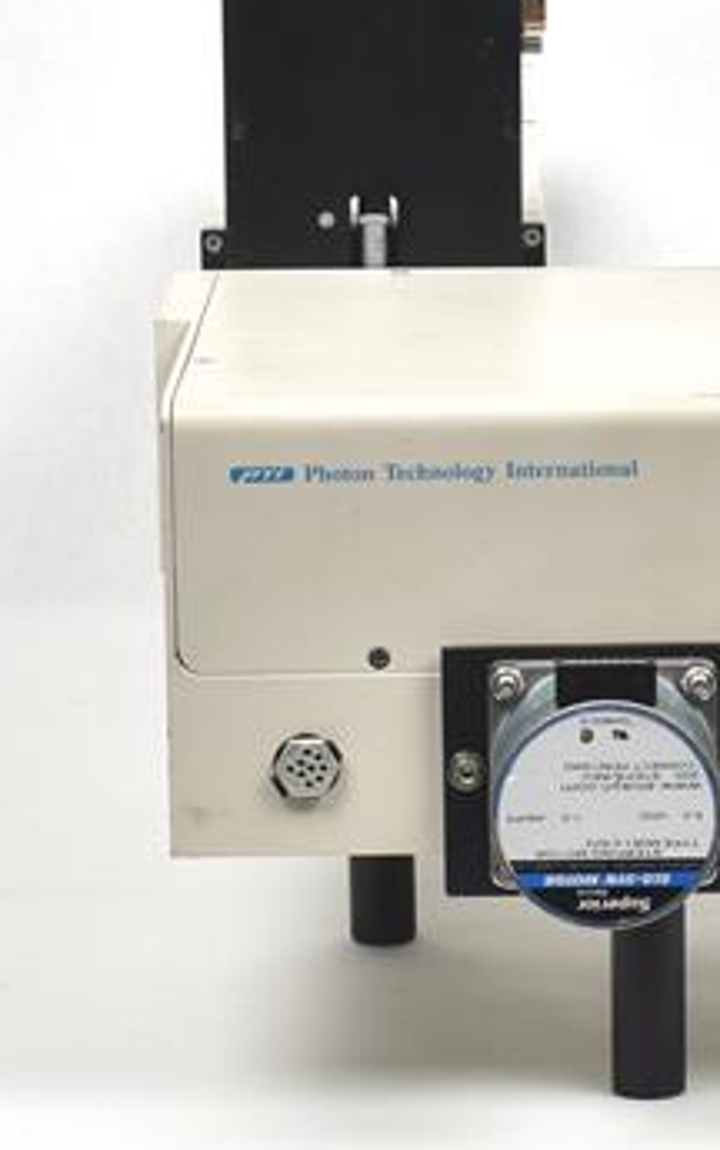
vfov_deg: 24.3
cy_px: 513
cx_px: 693
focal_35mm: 85
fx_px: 2665
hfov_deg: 15.2
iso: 100
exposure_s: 1/200
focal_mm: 32
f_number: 11
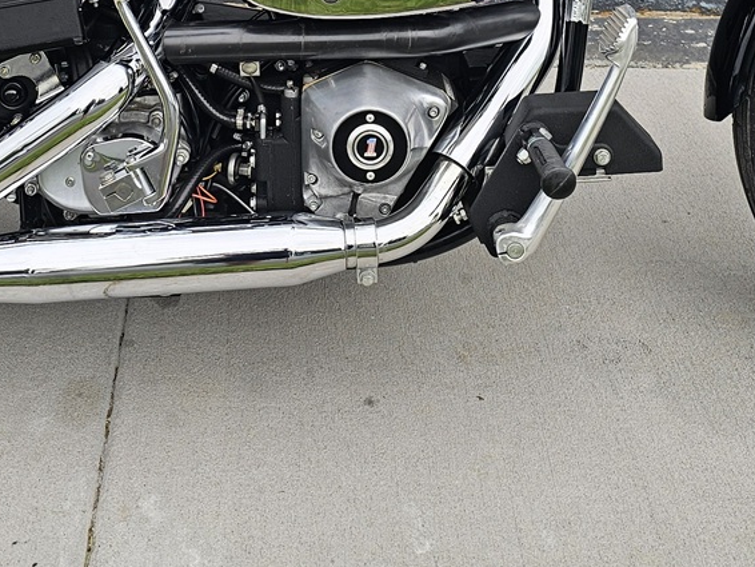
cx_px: 284
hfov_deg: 29.7
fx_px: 1418
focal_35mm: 65
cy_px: -177
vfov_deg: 20.6
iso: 10
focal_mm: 6.3
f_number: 1.7
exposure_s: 1/217
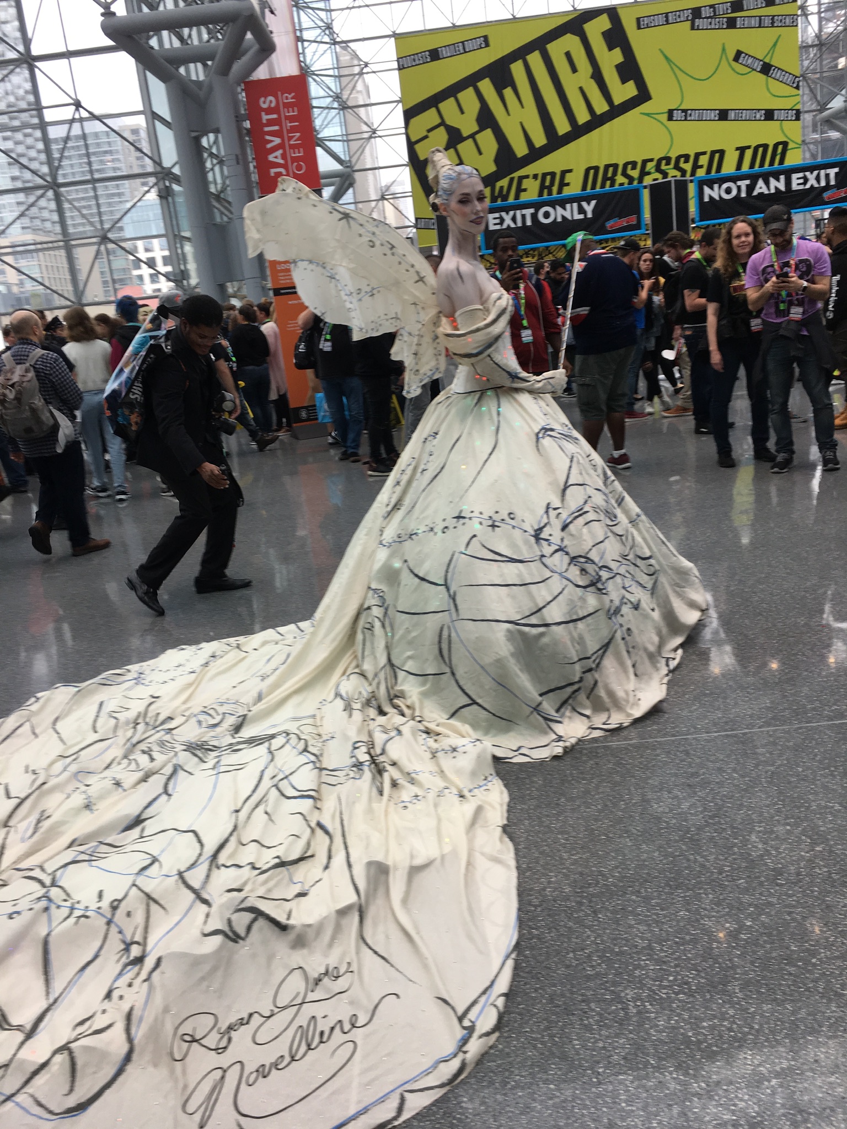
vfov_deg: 61.7
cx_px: 424
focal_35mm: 29
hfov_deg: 48.2
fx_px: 946
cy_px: 564
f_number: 2.2
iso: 32
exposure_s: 1/60
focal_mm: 4.15
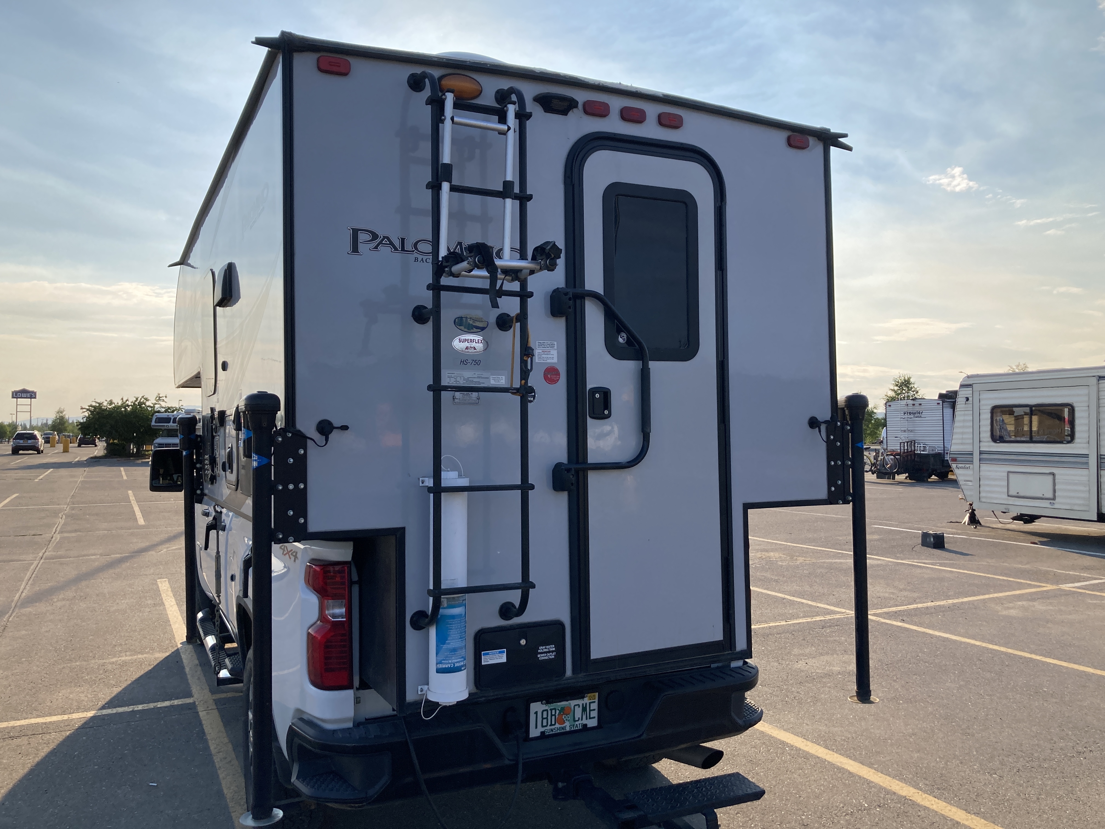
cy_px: 414
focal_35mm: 28
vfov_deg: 49.7
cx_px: 552
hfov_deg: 63.4
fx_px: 894
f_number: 1.8
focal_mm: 3.99
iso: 20
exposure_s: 1/2000
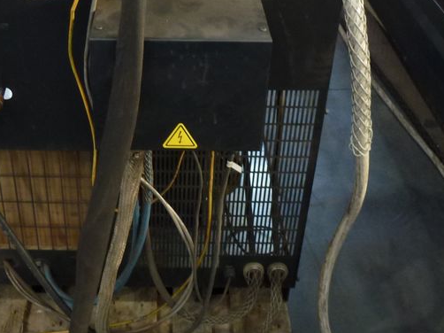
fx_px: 628
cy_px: 37
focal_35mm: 49
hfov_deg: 38.6
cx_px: 158
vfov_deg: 28.6
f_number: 3.3
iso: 200
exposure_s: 1/6
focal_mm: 4.3
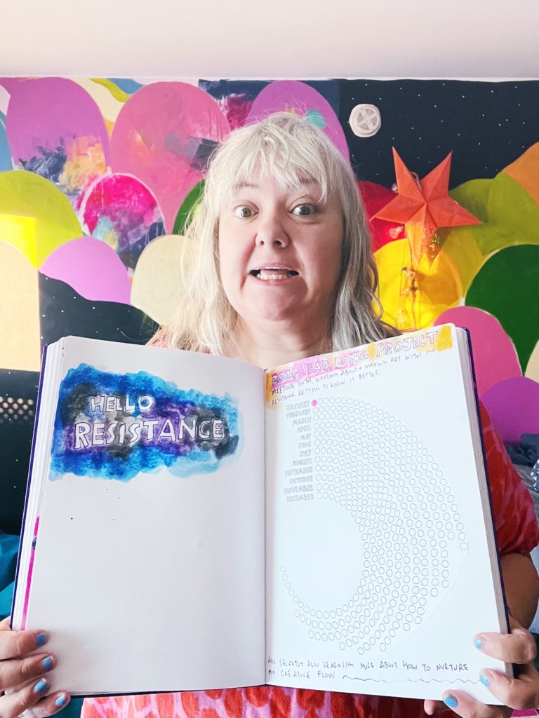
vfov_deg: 60.0
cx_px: 270
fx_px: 623
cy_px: 359
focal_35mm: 30
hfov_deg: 46.8
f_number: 2.2
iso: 400
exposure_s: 1/55
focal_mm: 2.71
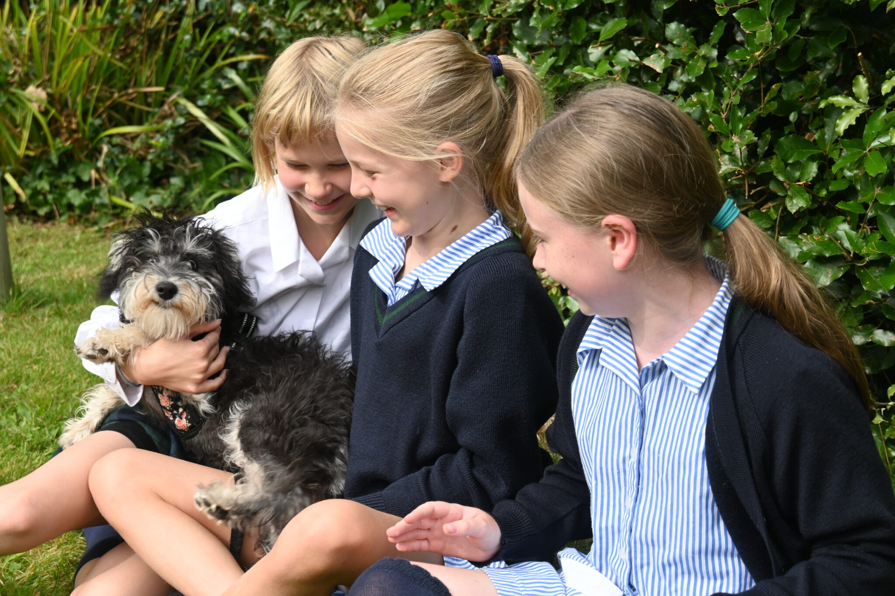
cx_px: 448
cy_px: 298
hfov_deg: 29.2
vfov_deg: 19.7
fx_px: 1715
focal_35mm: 69
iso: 180
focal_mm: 46
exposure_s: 1/250
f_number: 6
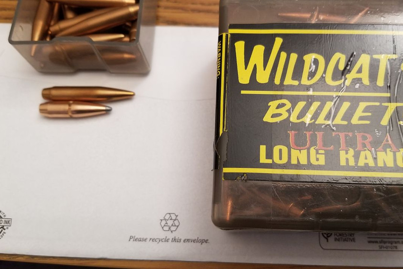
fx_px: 381
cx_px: 247
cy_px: 135
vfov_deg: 38.9
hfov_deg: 55.3
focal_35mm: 34
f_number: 1.7
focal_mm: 4.25
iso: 200
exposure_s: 1/30
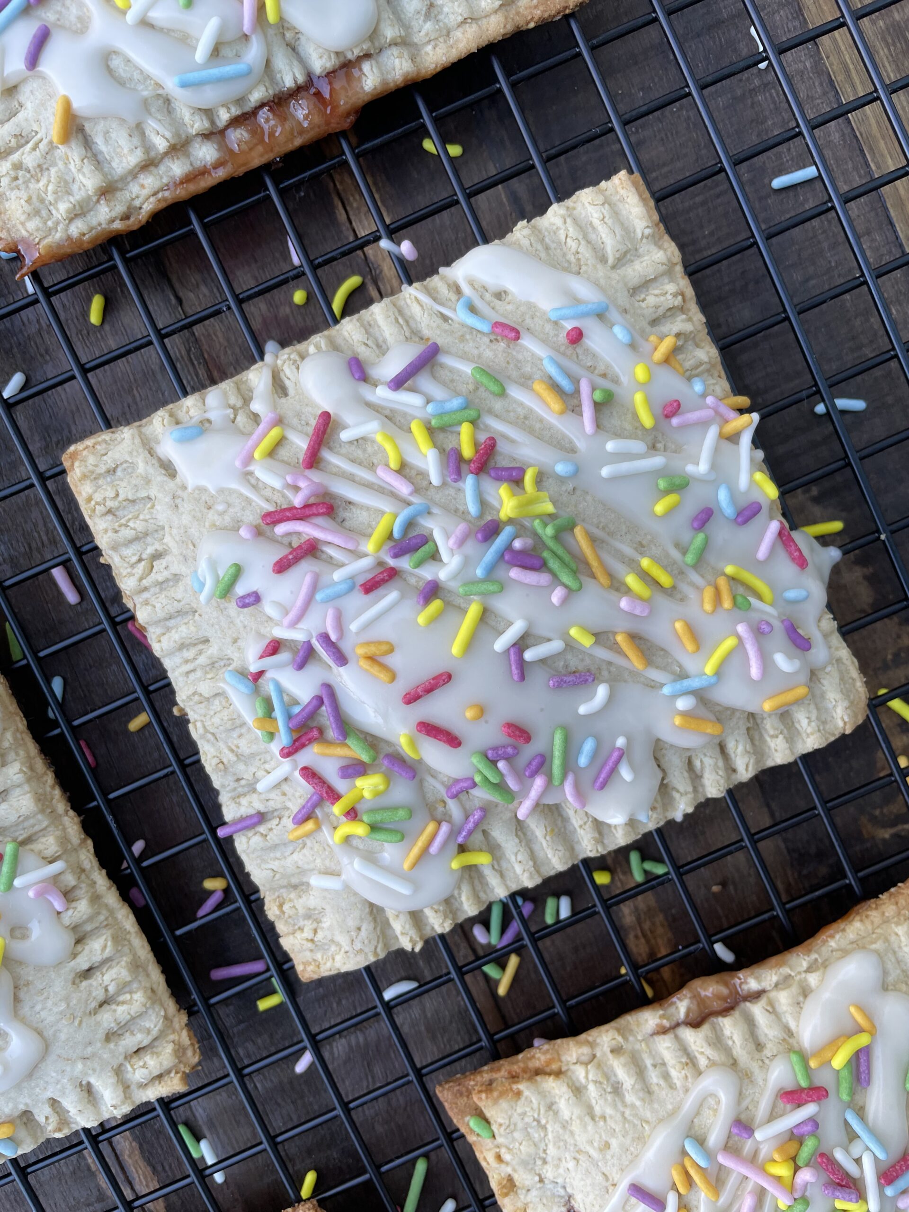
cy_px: 606
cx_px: 454
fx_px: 910
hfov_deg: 53.1
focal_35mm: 26
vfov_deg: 67.3
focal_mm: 4.2
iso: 32
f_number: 1.6
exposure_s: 1/123
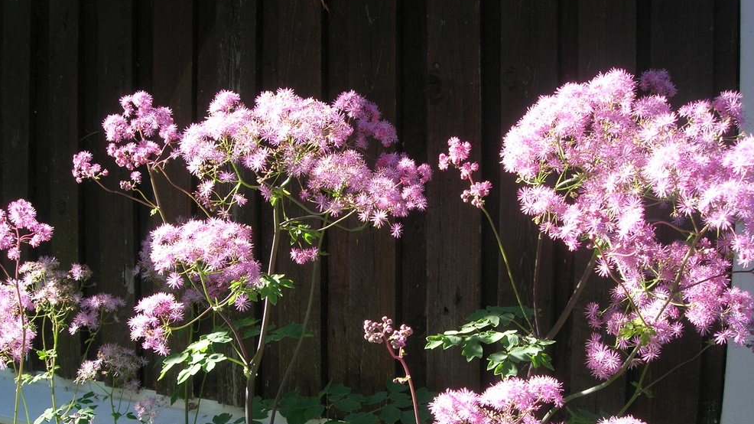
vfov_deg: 28.2
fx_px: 839
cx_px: 378
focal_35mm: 42
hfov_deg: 48.4
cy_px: 276
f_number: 4.8
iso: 64
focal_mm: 7.8
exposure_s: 1/89.1
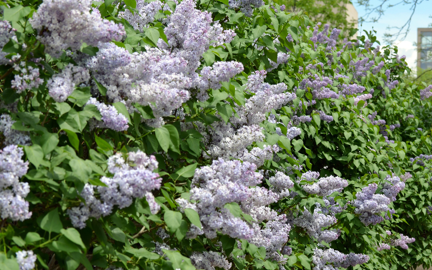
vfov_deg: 12.1
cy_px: 157
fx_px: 1272
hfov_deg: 19.3
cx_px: 216
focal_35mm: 108
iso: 100
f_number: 8
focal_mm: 62
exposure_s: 1/200
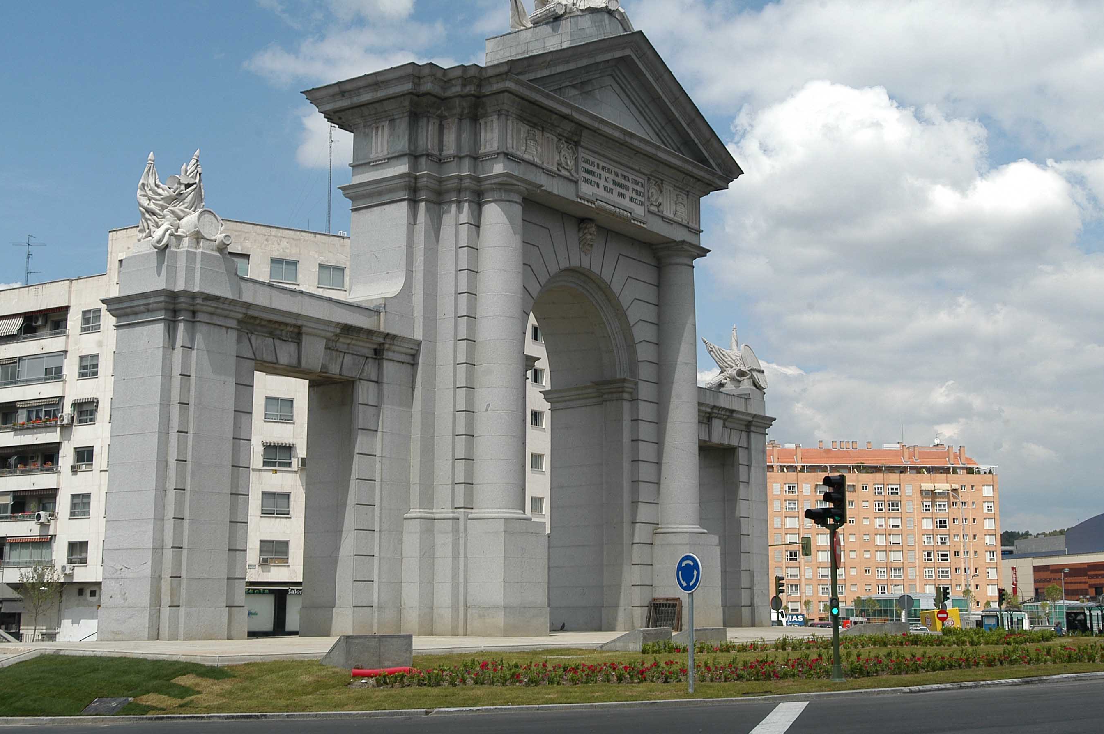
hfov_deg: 41.9
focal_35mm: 47
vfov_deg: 28.6
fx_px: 1440
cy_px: 345
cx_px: 597
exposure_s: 1/500
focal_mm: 28
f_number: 8
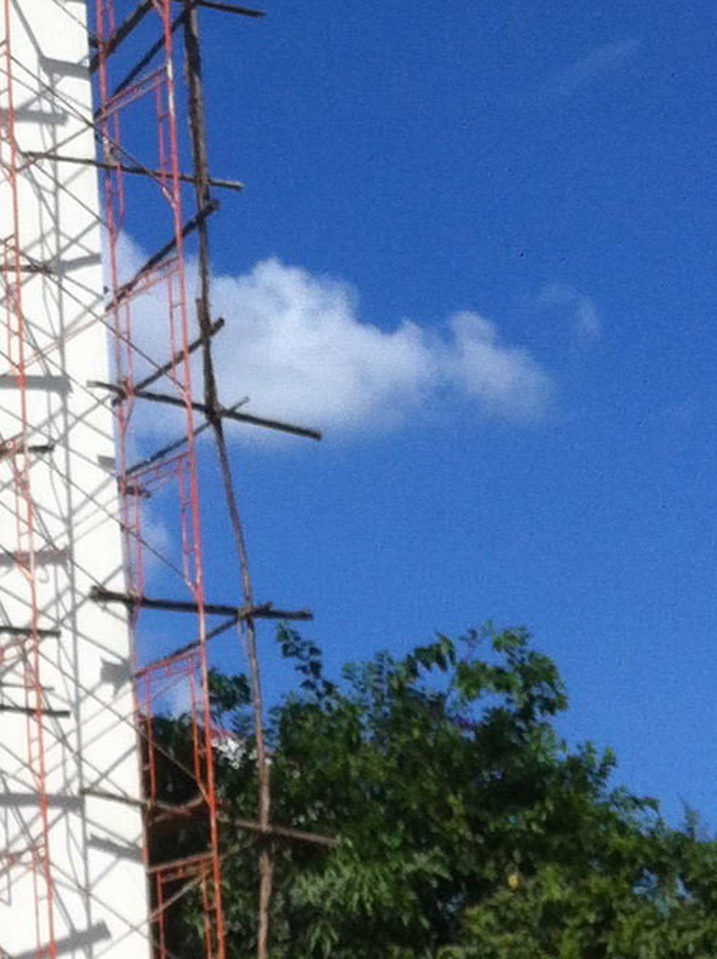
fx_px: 3738
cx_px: -448
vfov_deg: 14.6
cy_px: 609
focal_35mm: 135
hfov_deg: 10.5
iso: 80
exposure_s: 1/1588
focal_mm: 3.85
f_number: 2.8
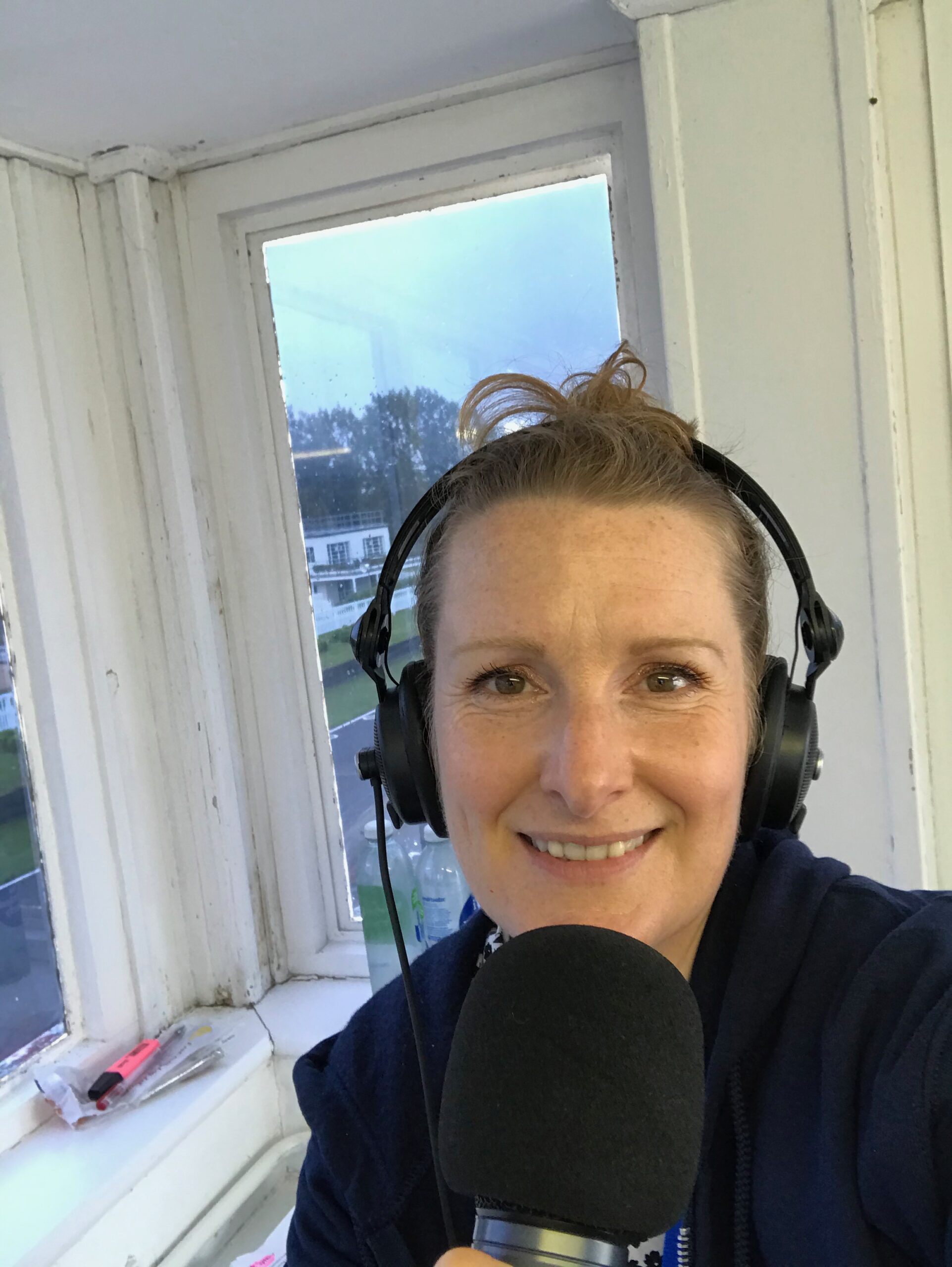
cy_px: 634
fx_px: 1172
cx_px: 476
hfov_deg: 44.2
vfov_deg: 56.8
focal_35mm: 32
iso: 64
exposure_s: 1/33
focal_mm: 2.87
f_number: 2.2
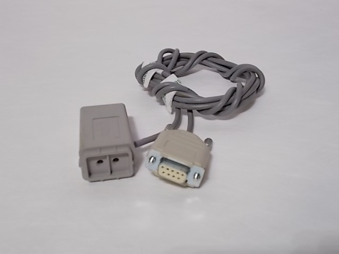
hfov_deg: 42.9
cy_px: 127
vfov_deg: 32.9
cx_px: 170
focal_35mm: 44
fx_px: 431
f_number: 4.2
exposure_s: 1/30
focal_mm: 7.9
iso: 180
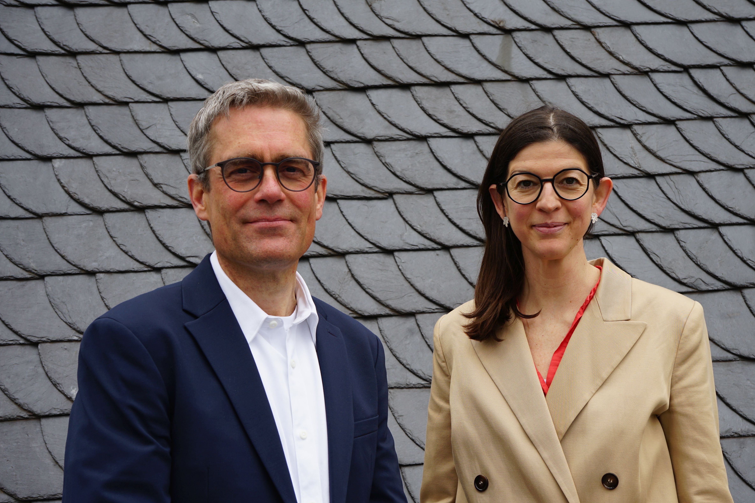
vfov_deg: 25.4
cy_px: 315
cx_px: 441
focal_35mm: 53
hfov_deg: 37.4
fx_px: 1111
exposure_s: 1/100
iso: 100
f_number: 9
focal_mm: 42
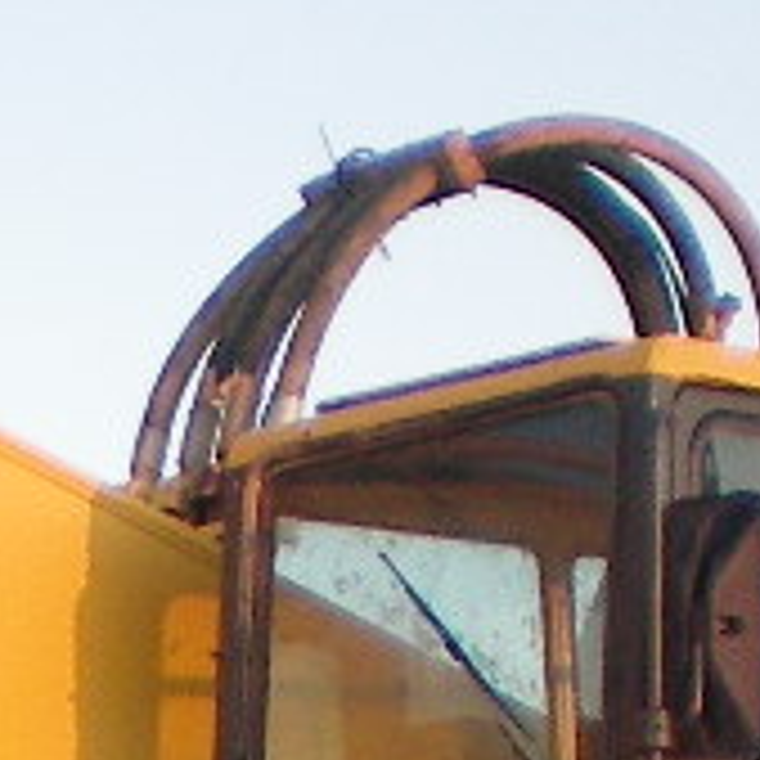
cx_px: -220
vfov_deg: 6.7
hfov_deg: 6.8
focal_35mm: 255
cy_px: 1345
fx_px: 6334
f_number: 3.1
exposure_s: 1/80
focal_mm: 6.3
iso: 64
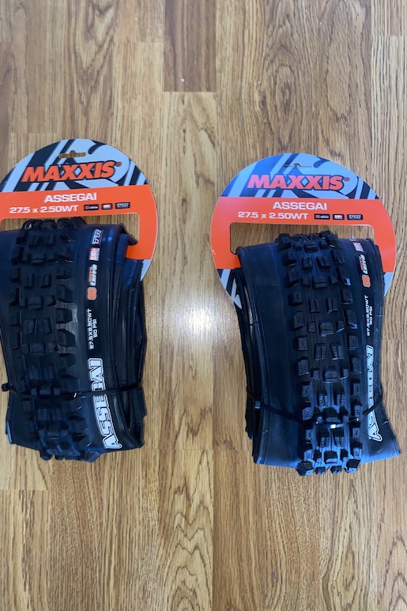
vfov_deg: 65.5
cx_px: 193
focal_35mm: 28
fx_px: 475
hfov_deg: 46.4
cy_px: 303
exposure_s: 1/4
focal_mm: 4.25
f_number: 1.8
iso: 64
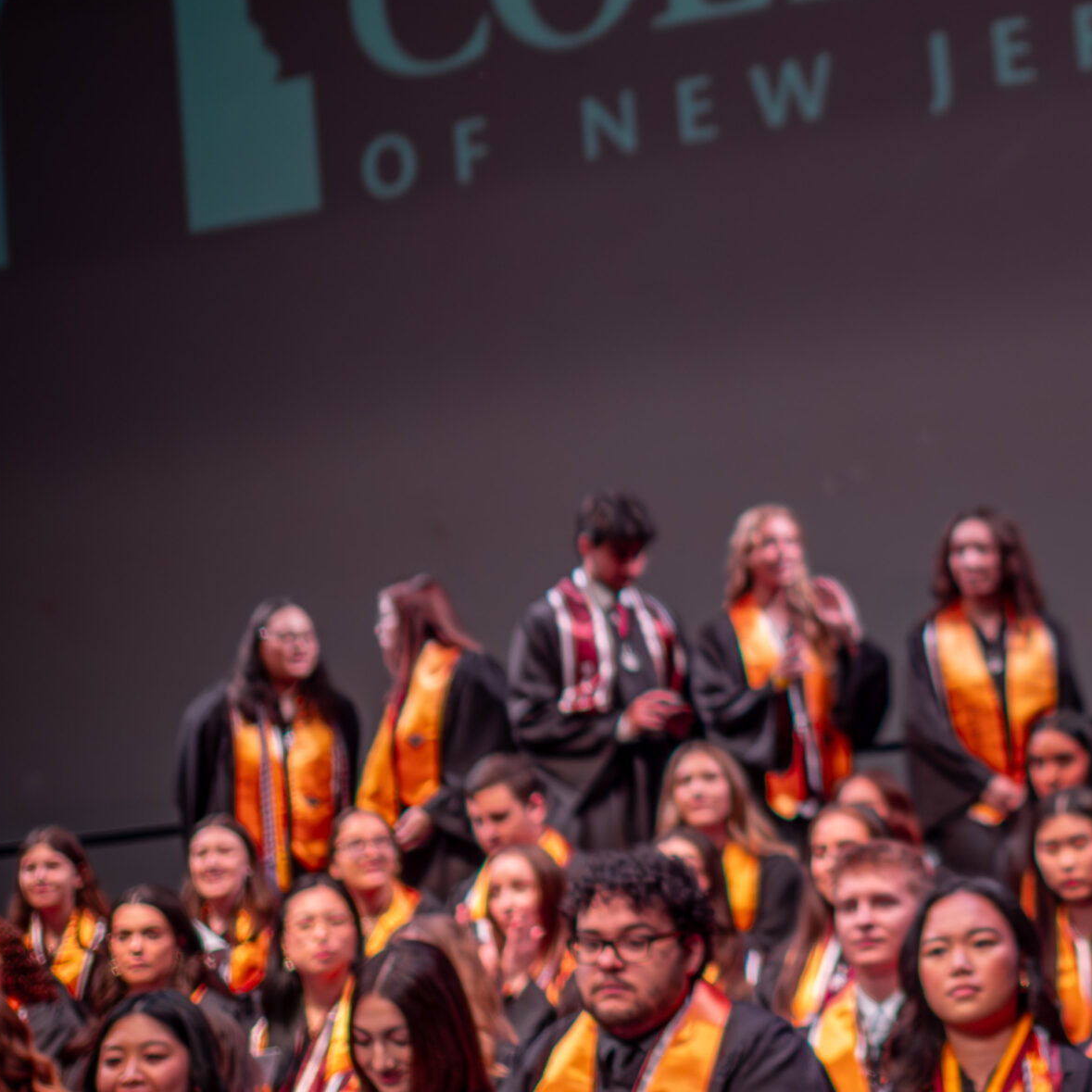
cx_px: 1172
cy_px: 418
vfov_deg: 18.1
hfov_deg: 17.5
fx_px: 3426
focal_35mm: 96
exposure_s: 1/160
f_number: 1.4
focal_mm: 25
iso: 320
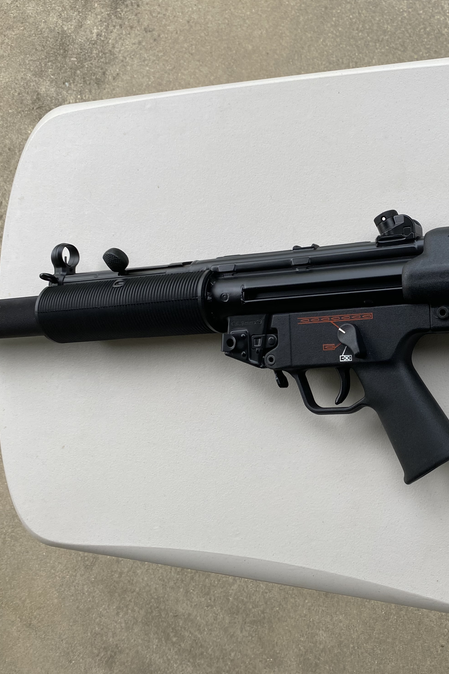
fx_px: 692
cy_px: 333
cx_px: 398
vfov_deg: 51.9
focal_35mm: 37
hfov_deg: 34.1
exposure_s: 1/522
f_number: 1.8
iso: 32
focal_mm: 4.25
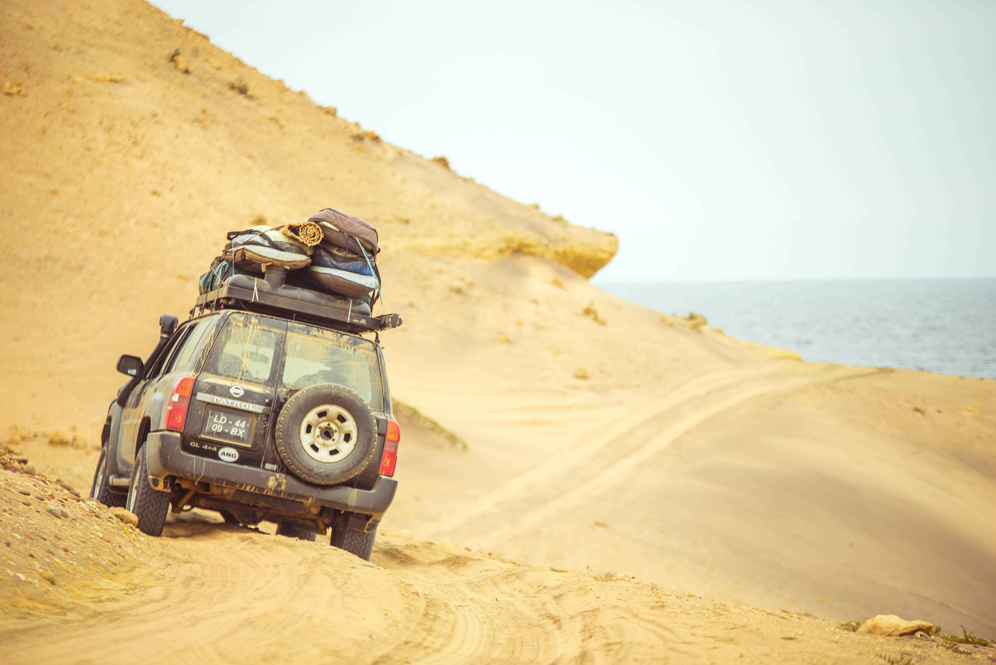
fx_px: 4566
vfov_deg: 8.3
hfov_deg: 12.4
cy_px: 335
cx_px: 504
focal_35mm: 165
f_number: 2.8
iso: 250
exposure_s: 1/2000
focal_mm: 160
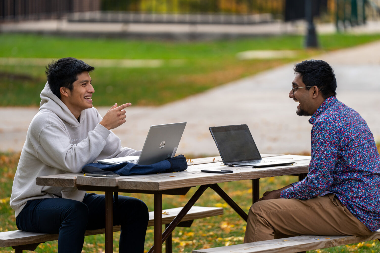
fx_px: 2079
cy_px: 126
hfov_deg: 10.4
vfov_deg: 7.0
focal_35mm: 197
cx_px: 190
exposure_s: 1/1600
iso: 200
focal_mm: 197
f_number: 2.8
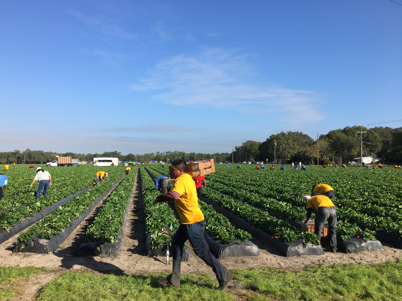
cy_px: 150
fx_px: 337
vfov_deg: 48.2
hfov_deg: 61.7
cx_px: 201
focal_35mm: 29
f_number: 2.2
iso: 25
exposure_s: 1/1148
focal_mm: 4.15
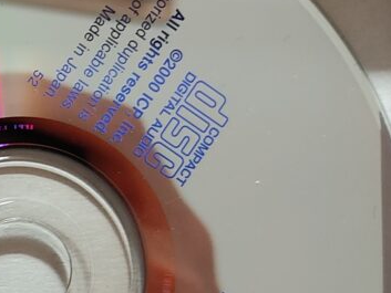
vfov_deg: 13.0
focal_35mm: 113
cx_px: -366
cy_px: 241
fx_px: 1277
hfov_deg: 14.7
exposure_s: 1/33
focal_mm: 4.74
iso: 578
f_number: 1.79
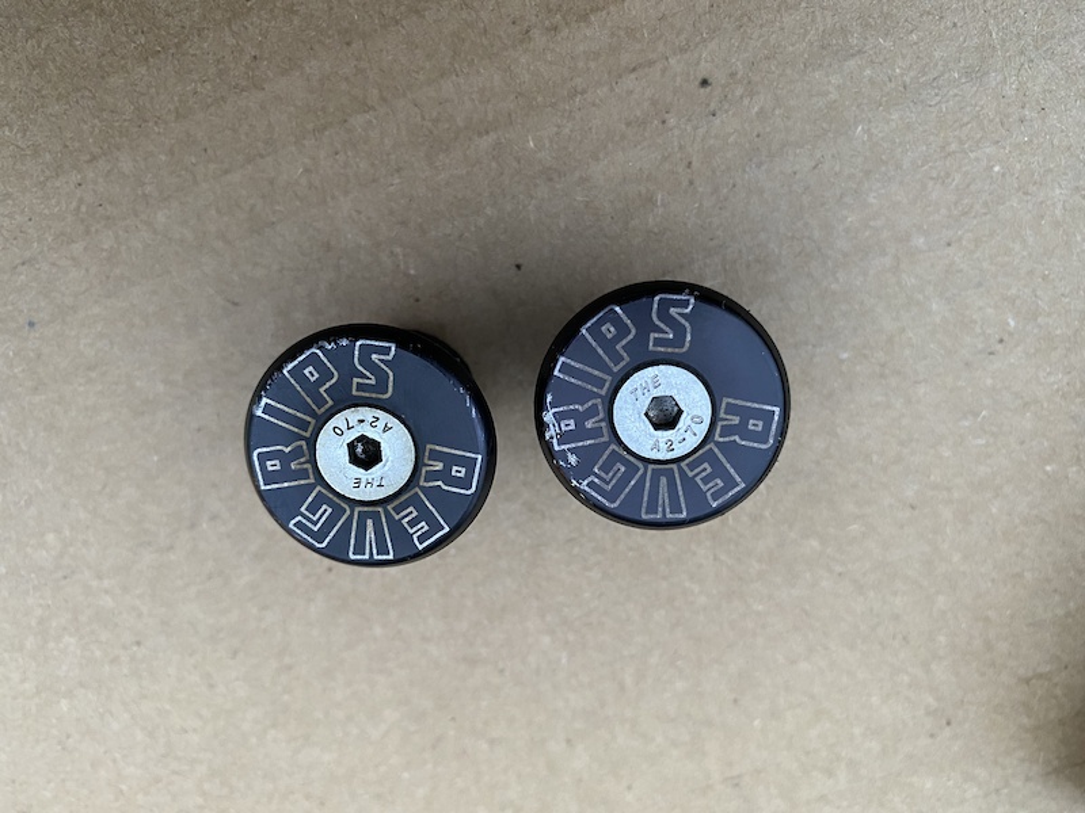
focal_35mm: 26
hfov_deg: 67.3
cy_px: 406
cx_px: 542
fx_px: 815
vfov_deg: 53.1
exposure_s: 1/60
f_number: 1.8
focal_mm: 4.25
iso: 320
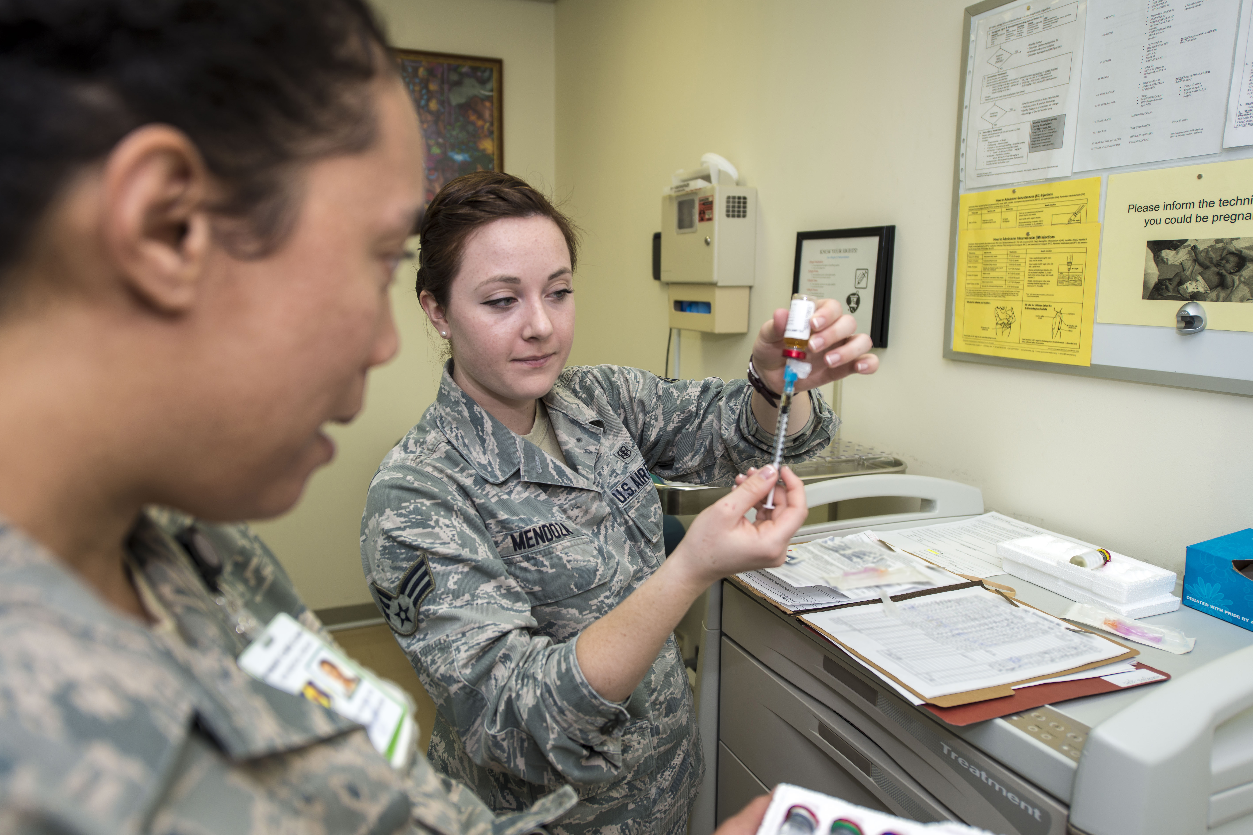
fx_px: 835
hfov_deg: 73.7
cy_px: 418
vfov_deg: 53.1
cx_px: 626
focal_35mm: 24
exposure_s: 1/125
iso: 100
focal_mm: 24
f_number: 3.5
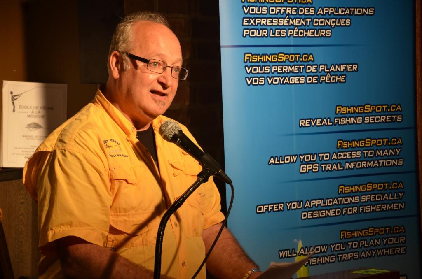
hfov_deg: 17.1
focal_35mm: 120
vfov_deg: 11.4
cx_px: 211
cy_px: 140
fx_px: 1404
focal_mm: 80
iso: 800
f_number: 5.3
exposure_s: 1/60
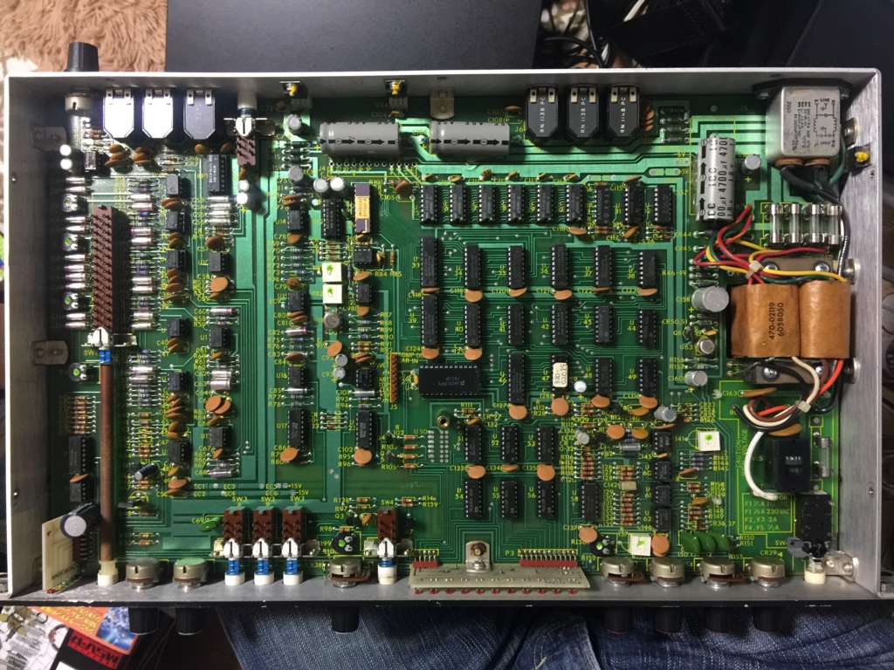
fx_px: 749
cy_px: 335
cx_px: 447
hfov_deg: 61.7
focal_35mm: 29
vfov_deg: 48.2
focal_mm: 4.15
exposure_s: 1/10
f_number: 2.2
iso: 125
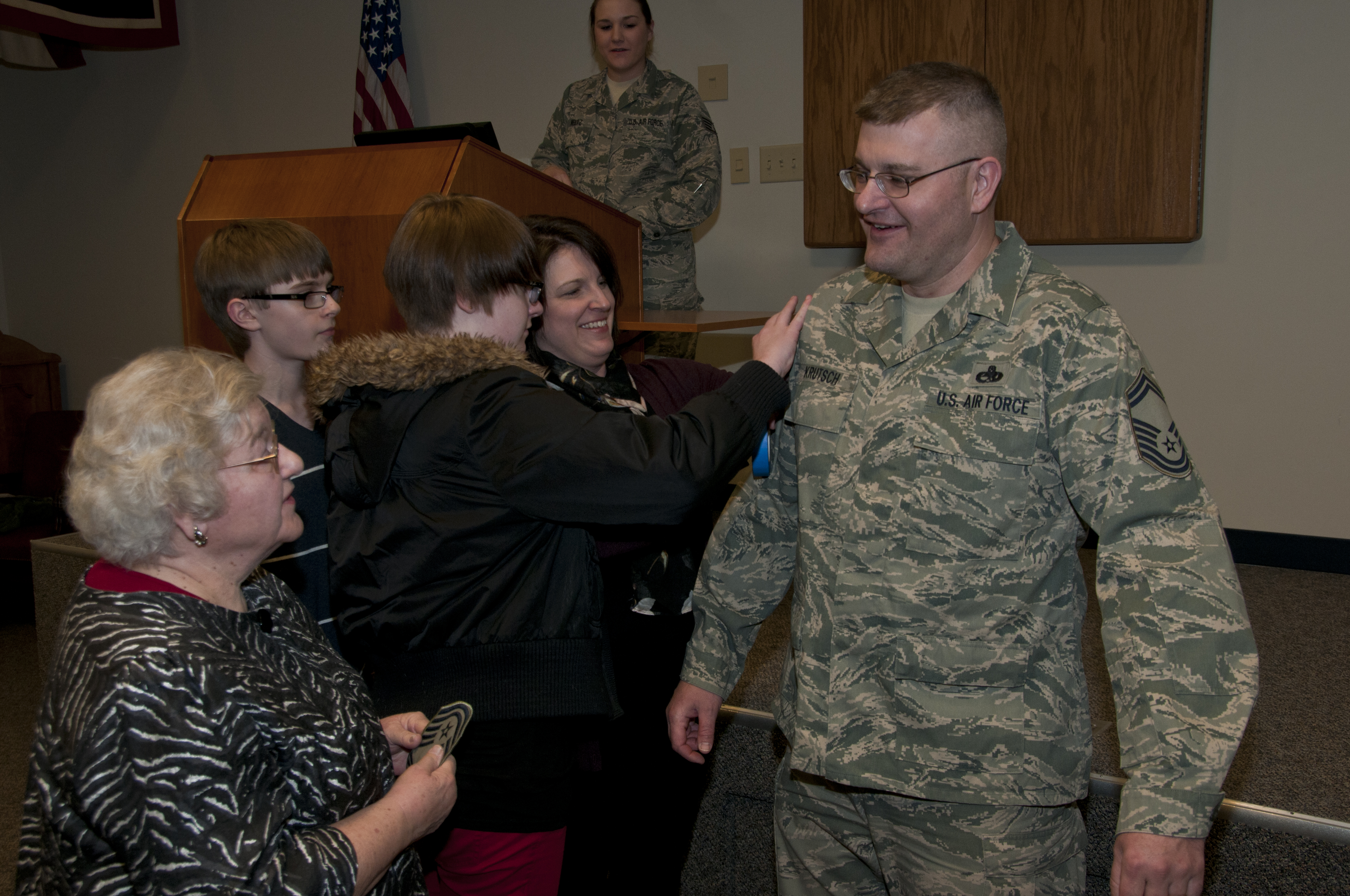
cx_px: 675
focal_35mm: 39
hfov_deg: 49.6
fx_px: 1461
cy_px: 448
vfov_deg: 34.1
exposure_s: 1/60
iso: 400
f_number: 5.6
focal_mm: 26
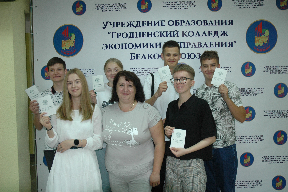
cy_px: 96
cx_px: 144
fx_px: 264
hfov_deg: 57.3
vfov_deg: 39.9
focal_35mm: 33
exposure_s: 1/60
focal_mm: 22
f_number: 3.8
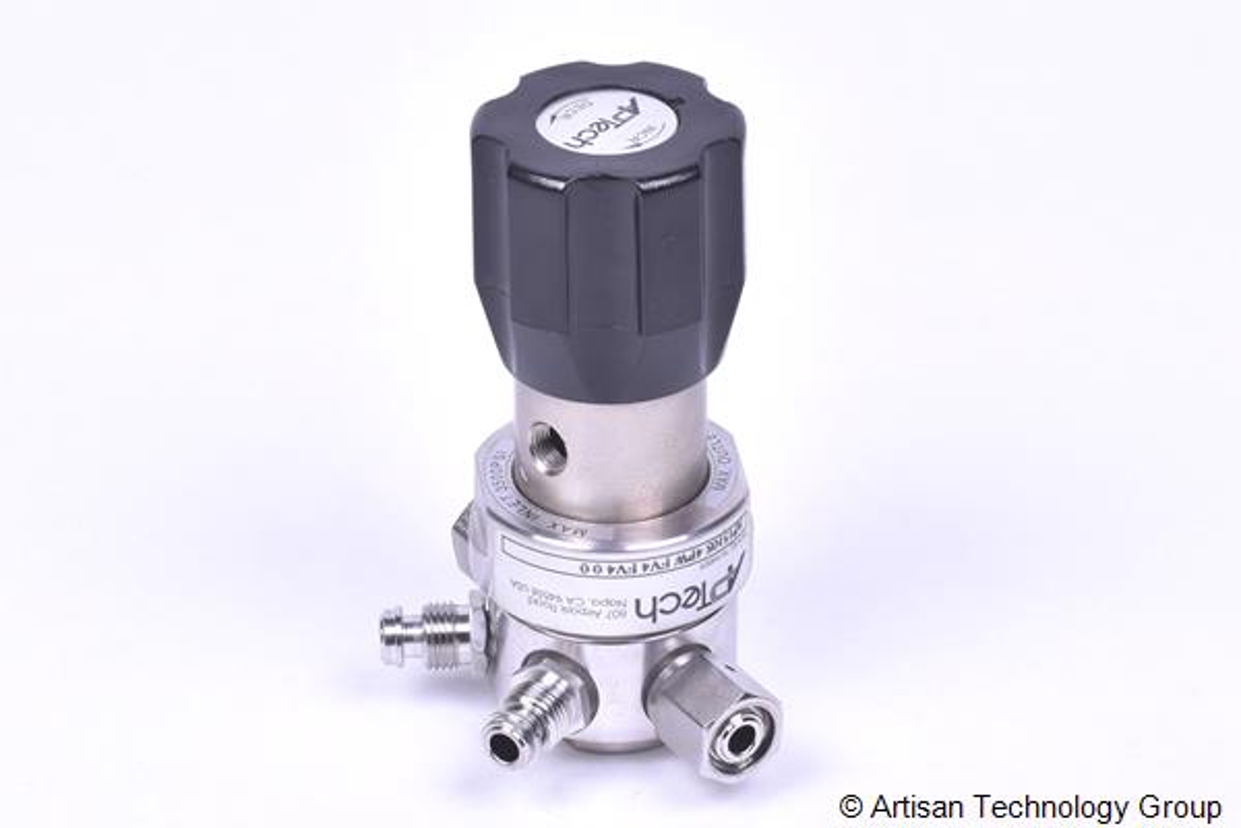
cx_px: 620
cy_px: 414
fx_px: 2585
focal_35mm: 75
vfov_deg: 18.2
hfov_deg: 27.0
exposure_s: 1/200
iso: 200
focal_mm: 50
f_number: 11
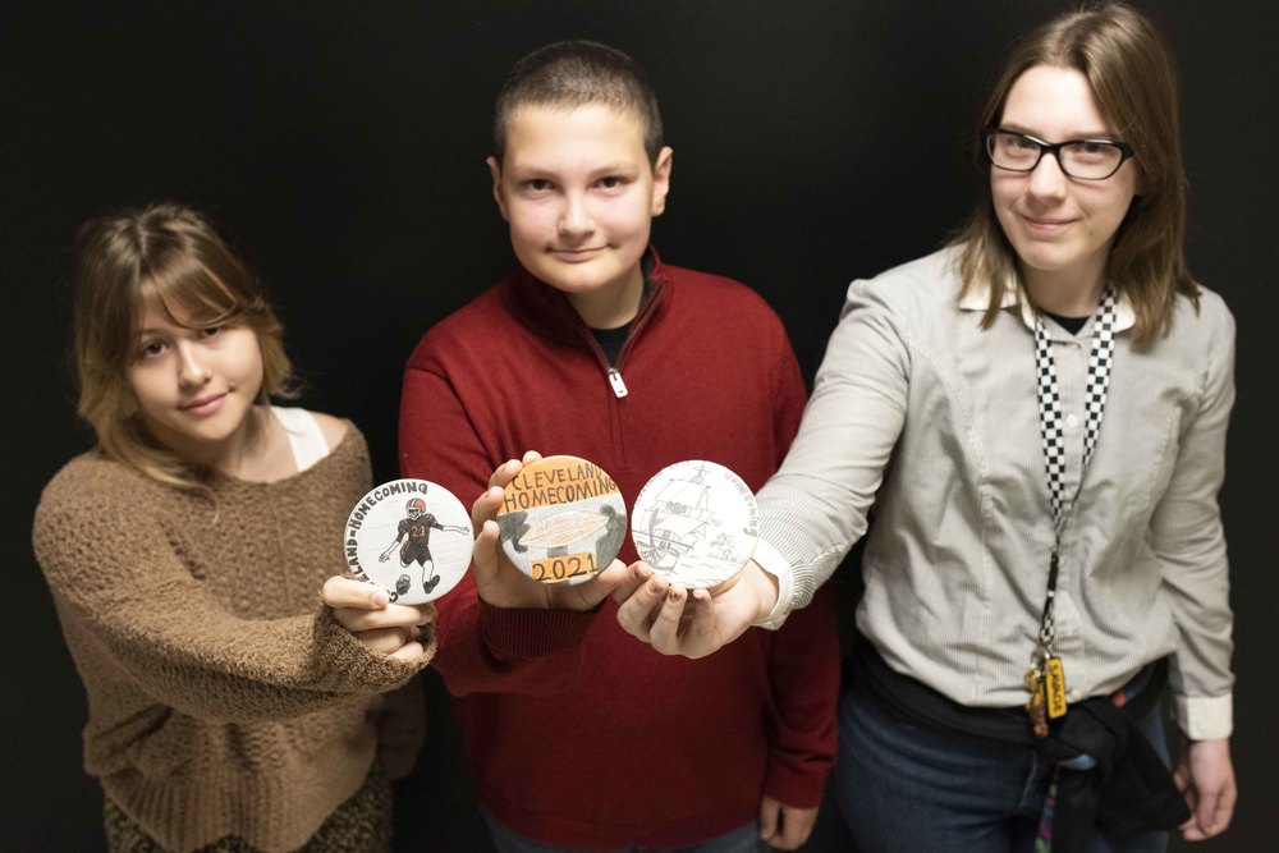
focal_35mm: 35
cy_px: 426
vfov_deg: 37.9
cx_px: 640
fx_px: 1244
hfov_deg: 54.4
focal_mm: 35
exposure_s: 1/250
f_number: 5
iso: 5600
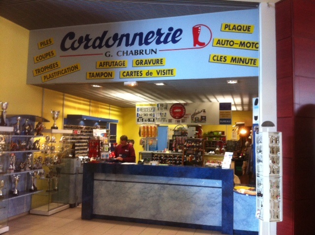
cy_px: 118
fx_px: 318
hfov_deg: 52.7
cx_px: 158
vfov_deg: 40.6
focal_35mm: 35
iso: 160
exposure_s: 1/15
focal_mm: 3.85
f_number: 2.8
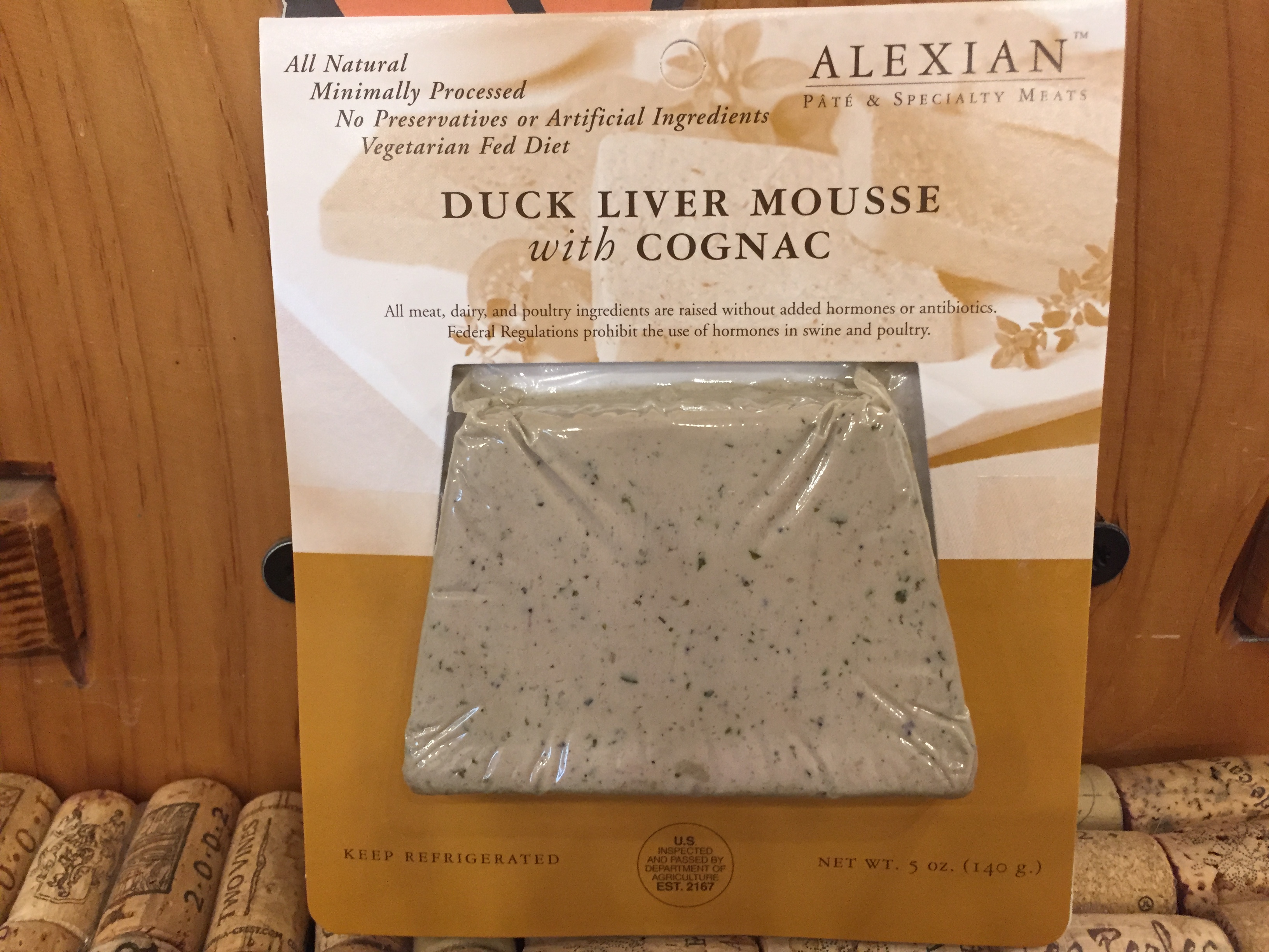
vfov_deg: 48.2
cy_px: 476
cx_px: 634
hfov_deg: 61.7
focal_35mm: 29
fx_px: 1063
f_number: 2.2
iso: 160
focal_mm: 4.15
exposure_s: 1/30
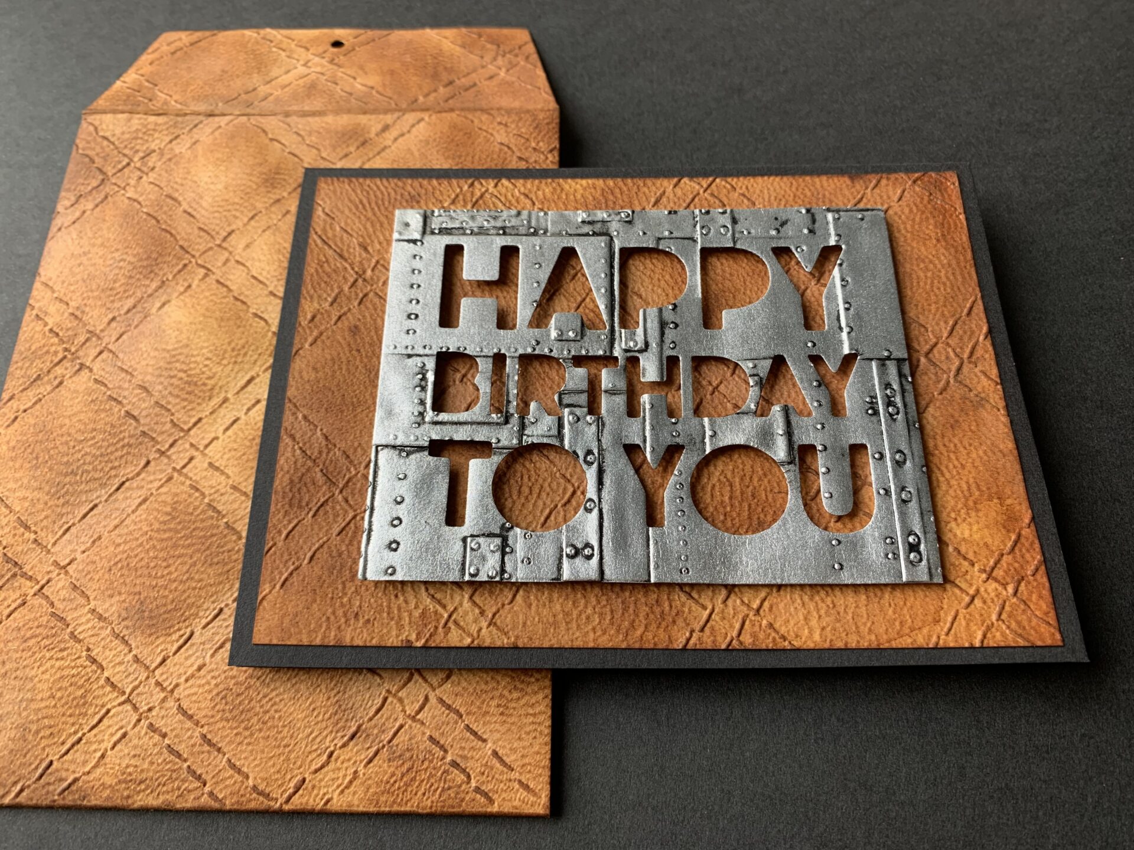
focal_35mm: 26
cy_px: 425
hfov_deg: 67.3
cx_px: 567
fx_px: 852
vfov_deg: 53.1
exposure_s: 1/121
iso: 32
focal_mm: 4.25
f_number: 1.8
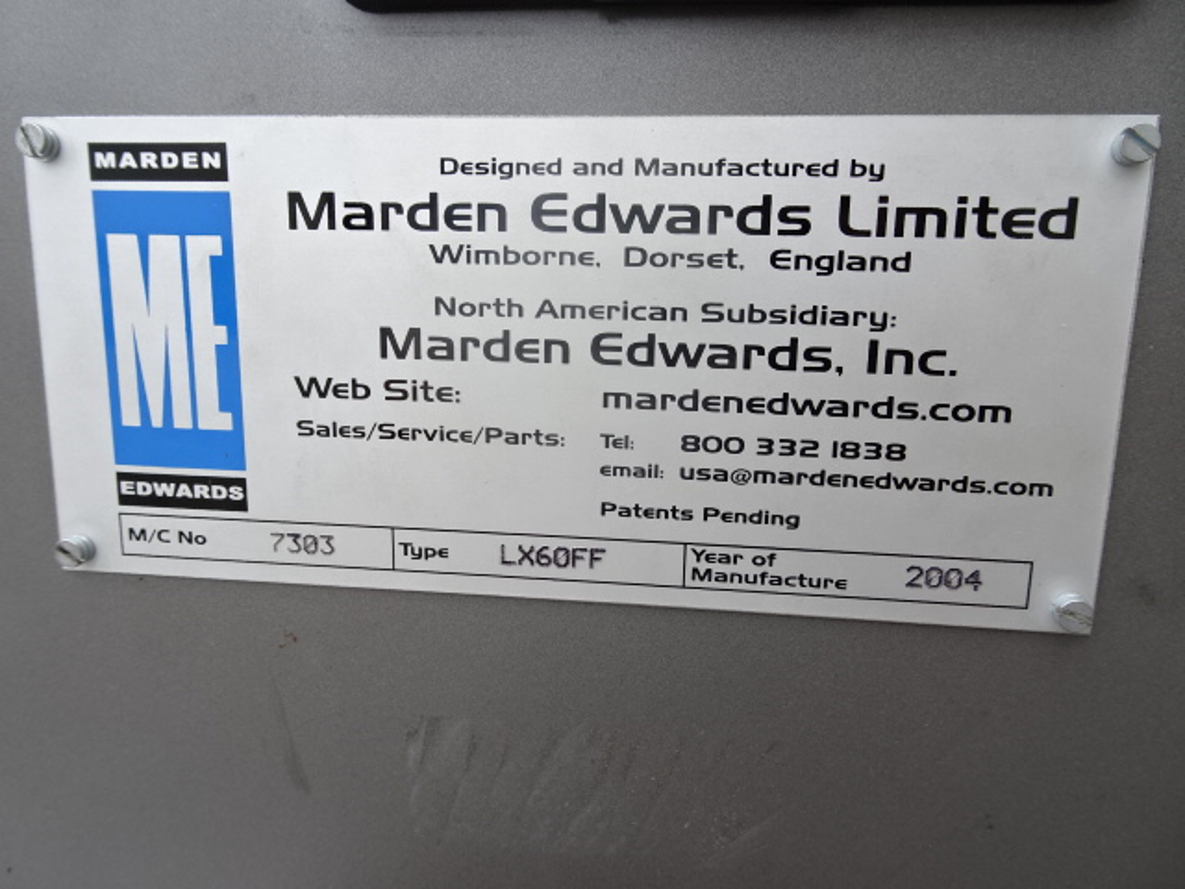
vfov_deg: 56.8
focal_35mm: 24
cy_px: 444
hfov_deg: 71.6
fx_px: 822
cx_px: 592
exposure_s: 1/250
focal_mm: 4.1
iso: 80
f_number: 3.5
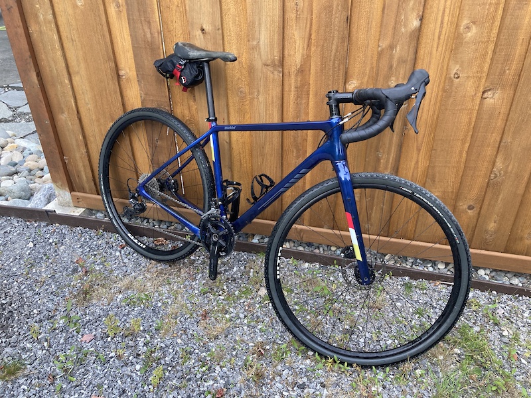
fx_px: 430
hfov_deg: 63.4
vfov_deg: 49.7
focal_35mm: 28
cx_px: 266
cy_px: 199
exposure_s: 1/121
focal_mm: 3.99
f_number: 1.8
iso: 80
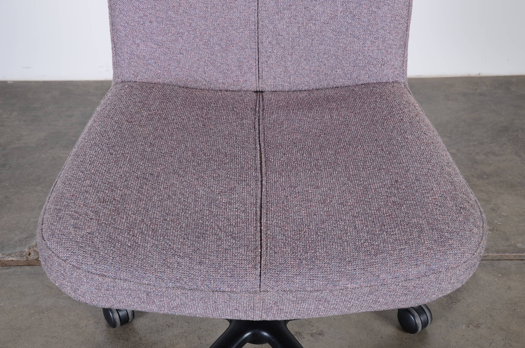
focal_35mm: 45
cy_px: 174
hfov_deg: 43.7
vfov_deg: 29.7
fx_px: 655
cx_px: 262
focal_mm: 30
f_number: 9
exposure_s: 1/160
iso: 100
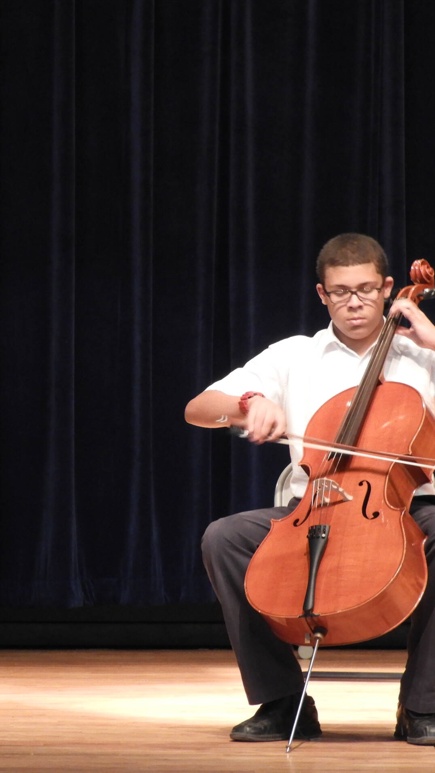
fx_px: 4039
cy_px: 386
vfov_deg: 10.9
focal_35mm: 197
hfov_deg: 6.2
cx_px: 52
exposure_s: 1/15
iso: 500
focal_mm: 24.2
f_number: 5
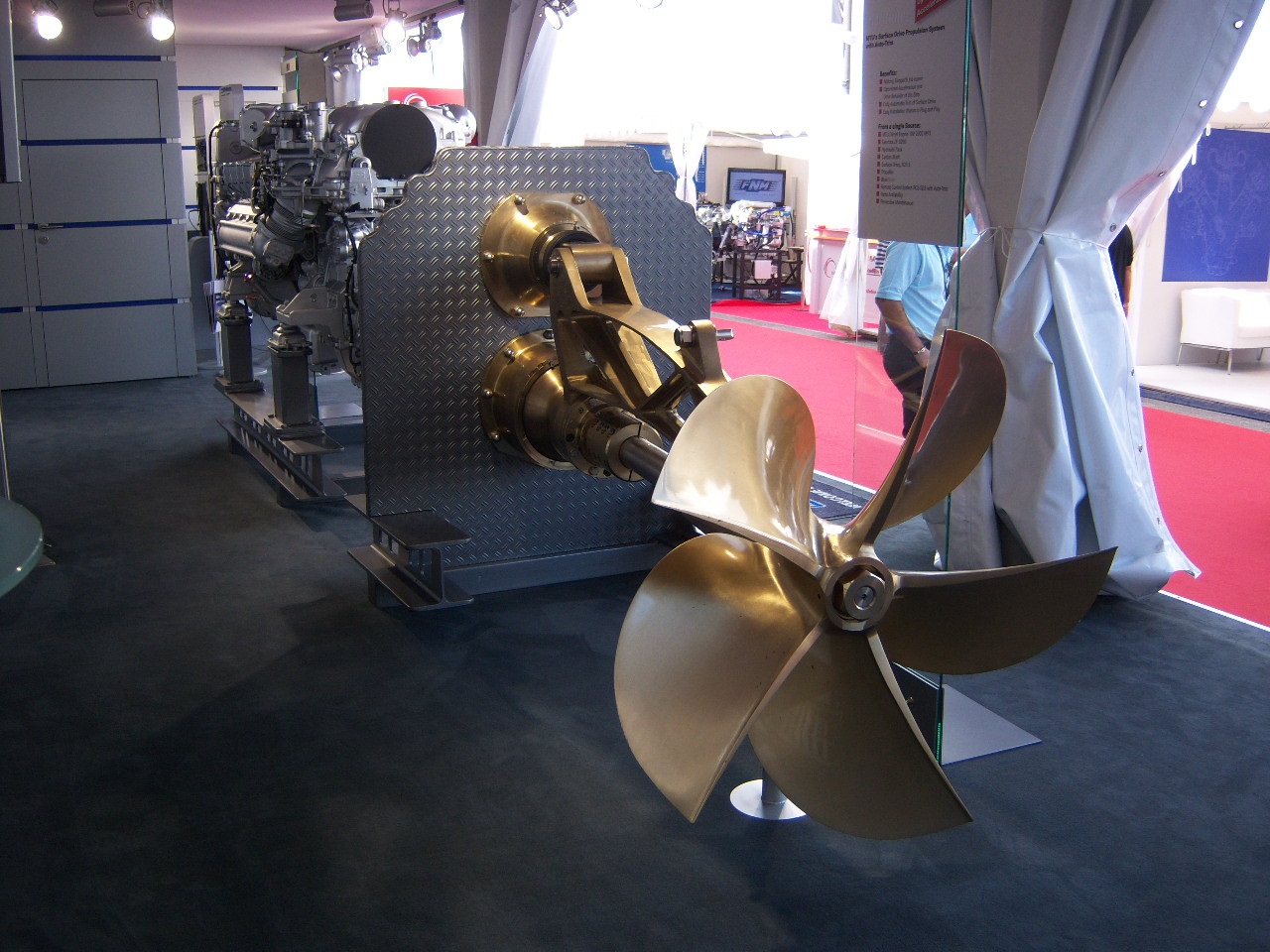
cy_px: 476
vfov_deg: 39.7
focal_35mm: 36
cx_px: 635
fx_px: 1321
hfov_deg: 51.4
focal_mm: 7.5
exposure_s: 1/200
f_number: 2.8
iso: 80
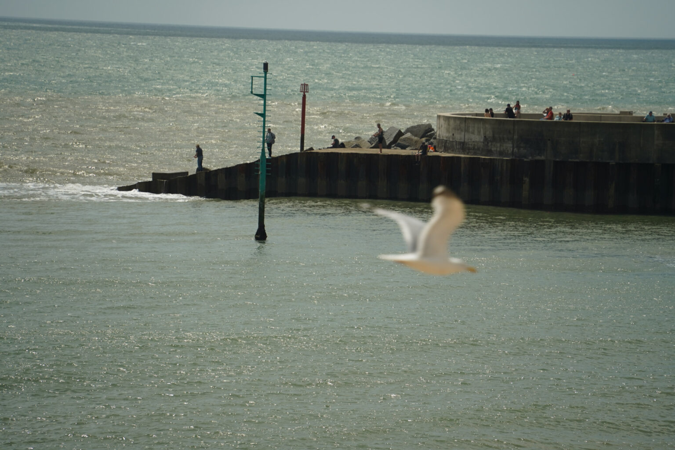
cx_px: 338
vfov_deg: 6.9
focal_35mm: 200
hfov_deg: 10.3
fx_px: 3750
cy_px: 225
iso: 320
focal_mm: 200
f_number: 5.6
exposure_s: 1/250
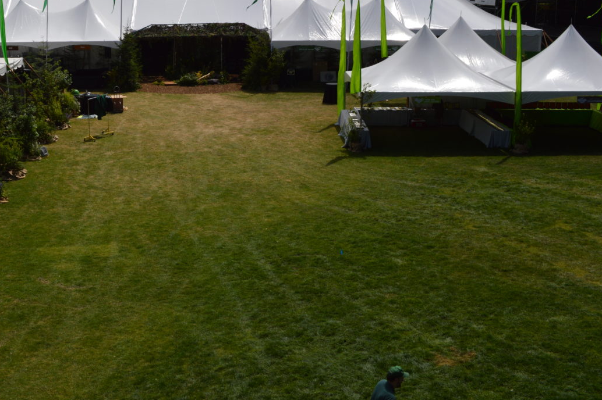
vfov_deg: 27.2
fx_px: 819
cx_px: 159
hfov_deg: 39.4
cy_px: 107
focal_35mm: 49
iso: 100
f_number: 10
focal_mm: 22
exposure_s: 1/400
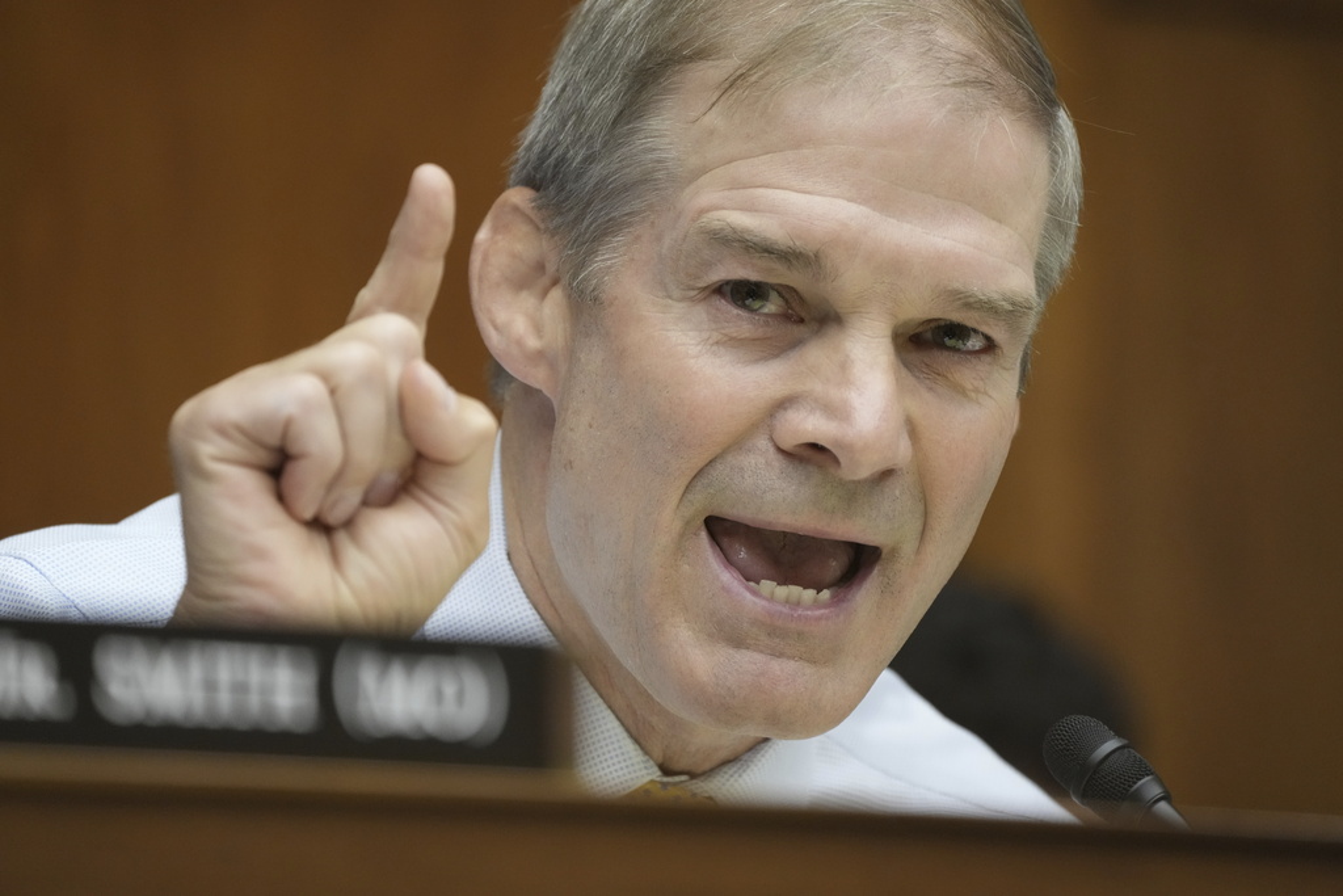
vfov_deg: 3.4
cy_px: 448
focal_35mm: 400
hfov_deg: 5.2
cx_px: 672
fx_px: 14923
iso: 5000
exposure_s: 1/320
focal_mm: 400
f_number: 5.6
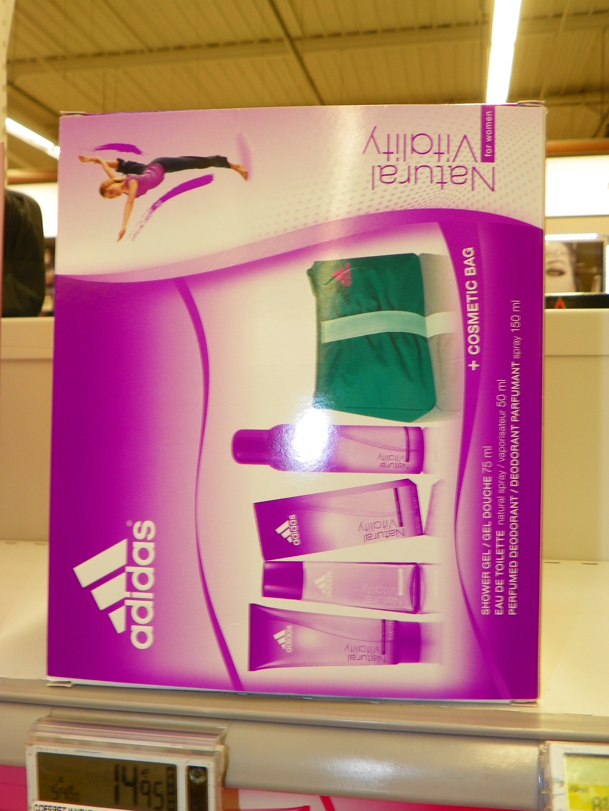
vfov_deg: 50.1
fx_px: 868
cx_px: 297
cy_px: 405
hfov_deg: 38.7
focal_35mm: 37
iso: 64
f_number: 3.2
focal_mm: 6.4
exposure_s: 1/30
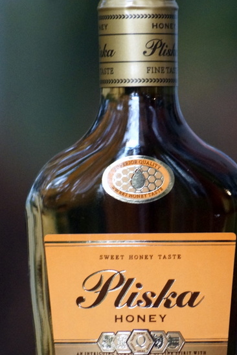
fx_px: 3456
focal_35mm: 350
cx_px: 142
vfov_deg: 5.9
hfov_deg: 3.9
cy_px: 200
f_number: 5.6
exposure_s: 1/60
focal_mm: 160
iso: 1600
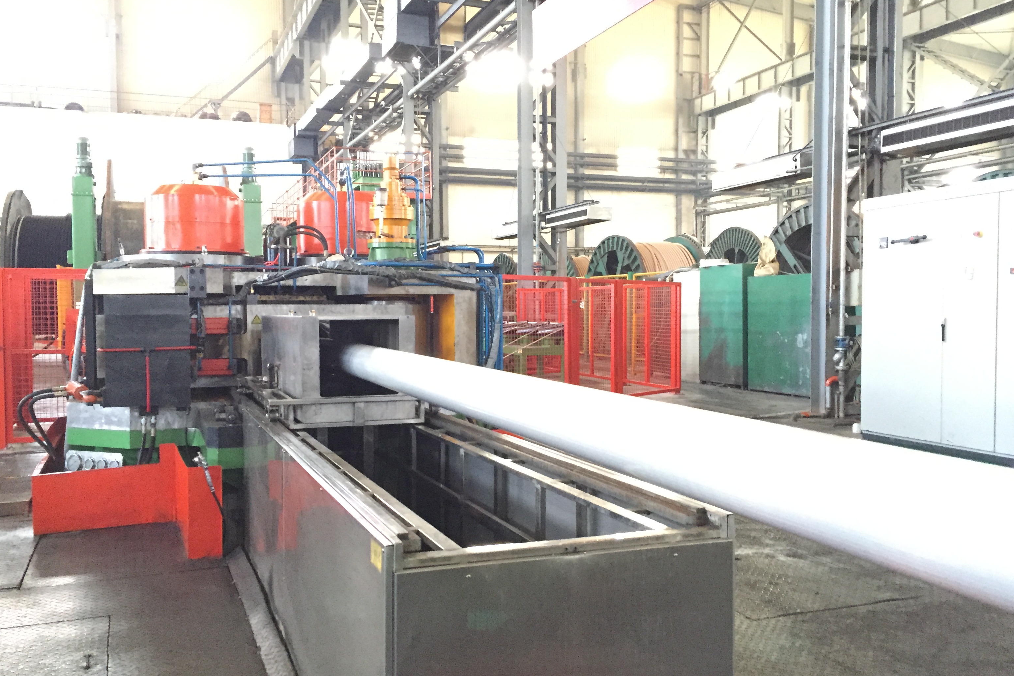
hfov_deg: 58.7
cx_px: 498
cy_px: 341
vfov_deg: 41.1
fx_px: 901
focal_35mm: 32
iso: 400
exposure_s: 1/17
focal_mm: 4.15
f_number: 2.2
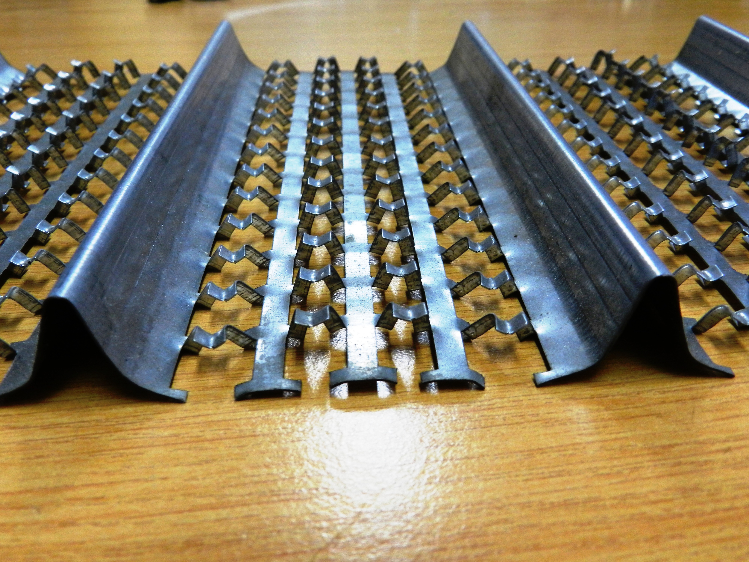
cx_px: 374
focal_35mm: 32
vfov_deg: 44.2
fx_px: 692
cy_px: 281
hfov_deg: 56.8
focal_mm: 5.6
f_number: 3.7
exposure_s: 1/30
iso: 400
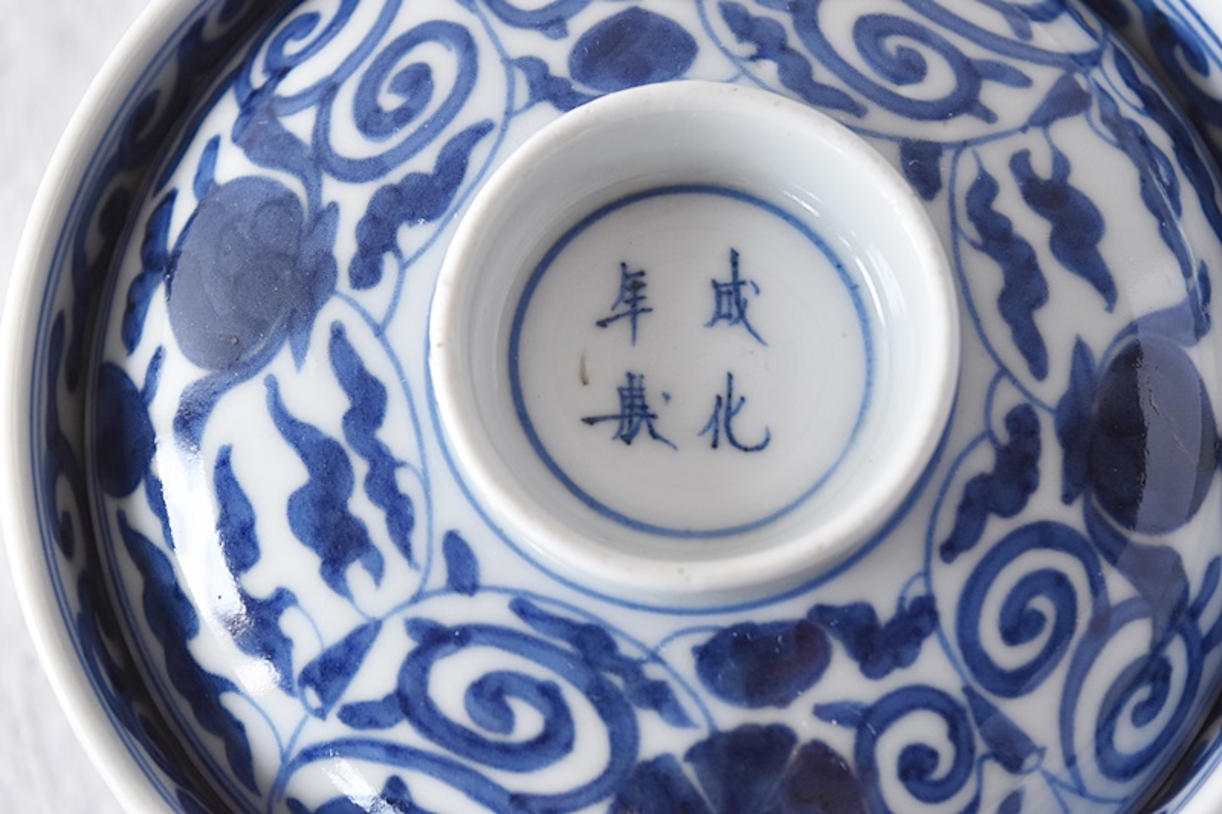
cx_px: 611
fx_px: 2800
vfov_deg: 16.5
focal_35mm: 82
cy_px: 407
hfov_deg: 24.6
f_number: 5.6
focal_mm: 55
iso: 800
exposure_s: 1/15
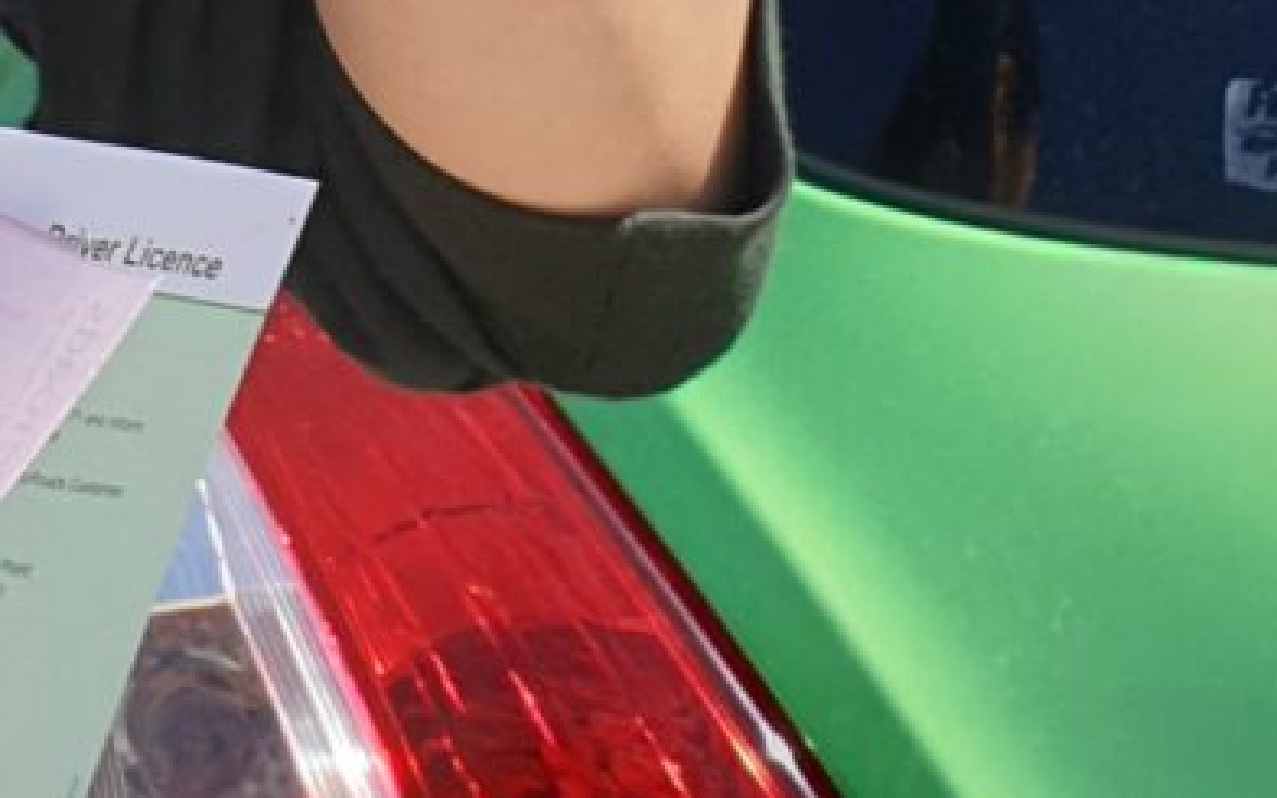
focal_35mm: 180
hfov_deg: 11.6
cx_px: 101
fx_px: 6264
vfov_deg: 7.0
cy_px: -876
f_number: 2.4
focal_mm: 4.3
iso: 50
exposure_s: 1/1235
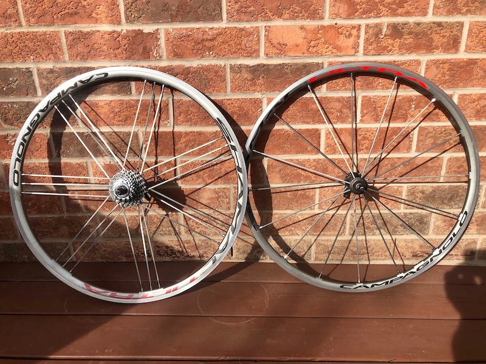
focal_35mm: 28
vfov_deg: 49.7
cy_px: 182
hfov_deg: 63.4
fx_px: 393
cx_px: 243
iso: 20
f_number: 1.8
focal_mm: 3.99
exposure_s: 1/1263
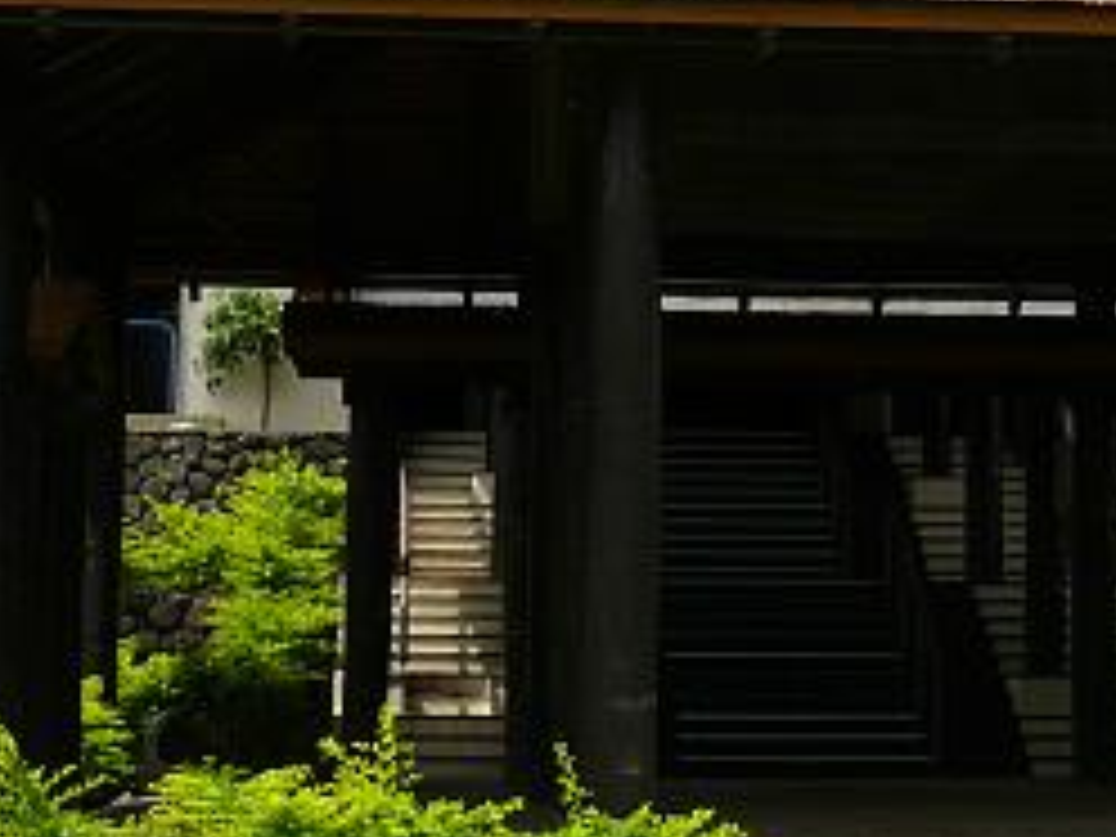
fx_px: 3643
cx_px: 999
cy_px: -126
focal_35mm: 113
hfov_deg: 17.2
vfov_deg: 12.8
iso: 100
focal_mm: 7.4
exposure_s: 1/400
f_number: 5.6
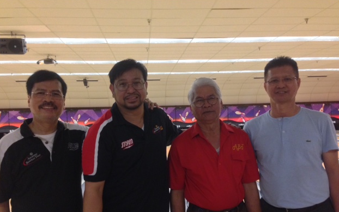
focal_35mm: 36
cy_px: 126
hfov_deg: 54.0
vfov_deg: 35.2
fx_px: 333
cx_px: 170
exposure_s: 1/15
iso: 320
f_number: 2.4
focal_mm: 4.12
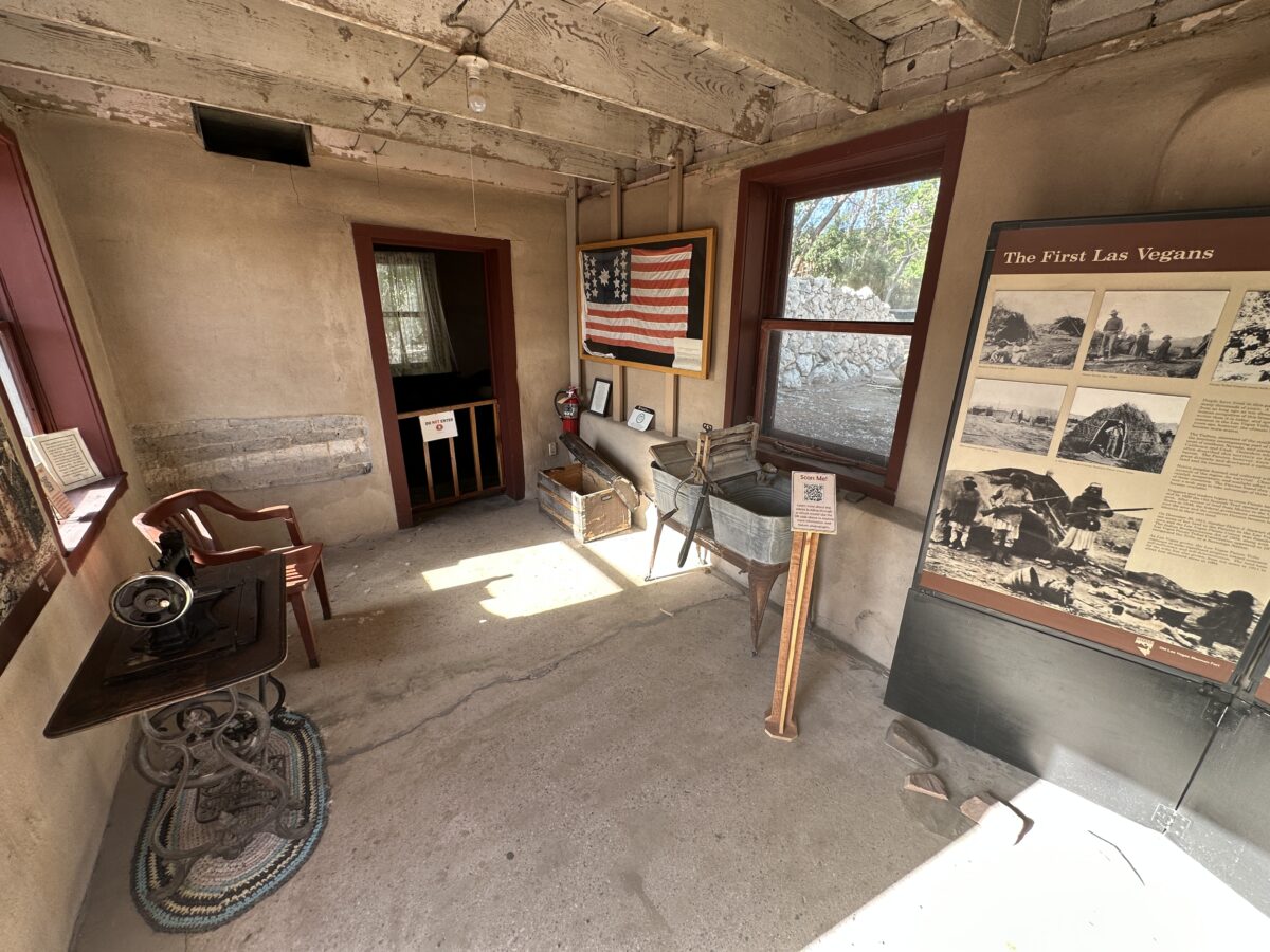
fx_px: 514
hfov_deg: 102.1
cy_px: 476
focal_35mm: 14
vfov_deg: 85.7
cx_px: 635
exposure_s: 1/99
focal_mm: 2.22
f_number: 2.2
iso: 50
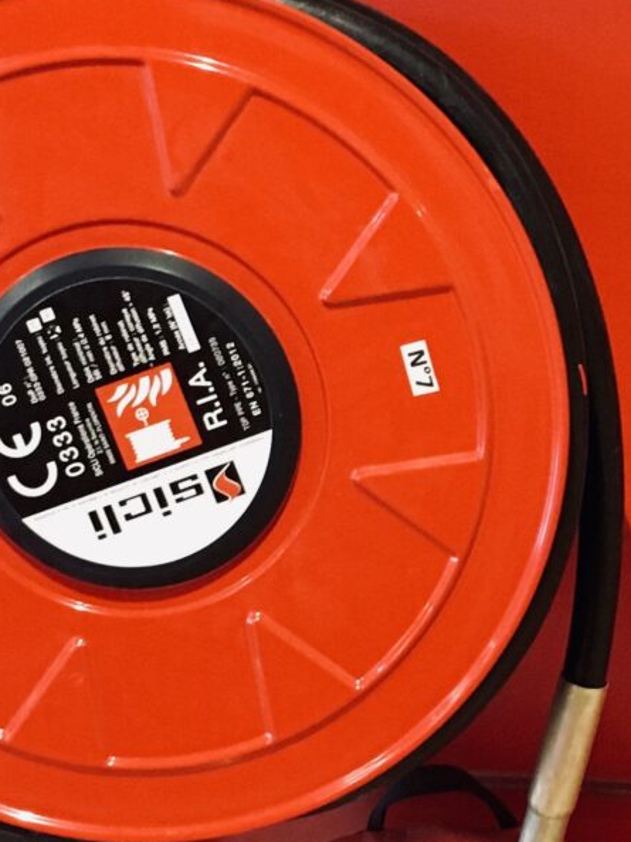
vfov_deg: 19.6
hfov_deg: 14.6
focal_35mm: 100
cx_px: 570
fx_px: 2432
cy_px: 489
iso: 250
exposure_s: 1/33
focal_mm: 4.15
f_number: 2.2
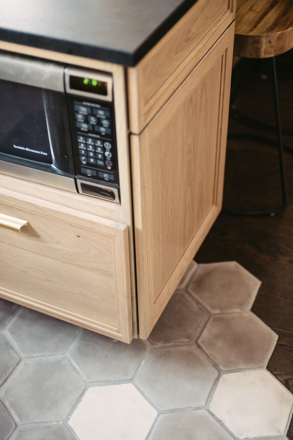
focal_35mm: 50
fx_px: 611
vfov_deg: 39.6
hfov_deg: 27.0
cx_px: 146
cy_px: 220
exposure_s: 1/200
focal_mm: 50
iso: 400
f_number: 2
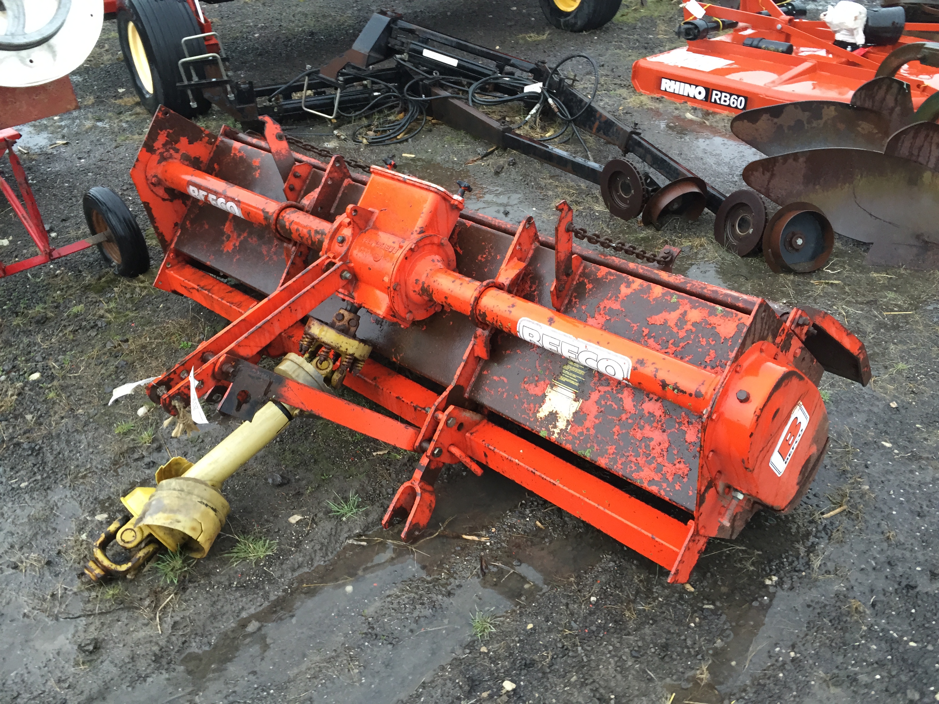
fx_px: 787
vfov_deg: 48.2
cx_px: 470
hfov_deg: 61.7
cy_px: 352
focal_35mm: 29
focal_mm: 4.15
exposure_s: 1/30
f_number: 2.2
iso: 100
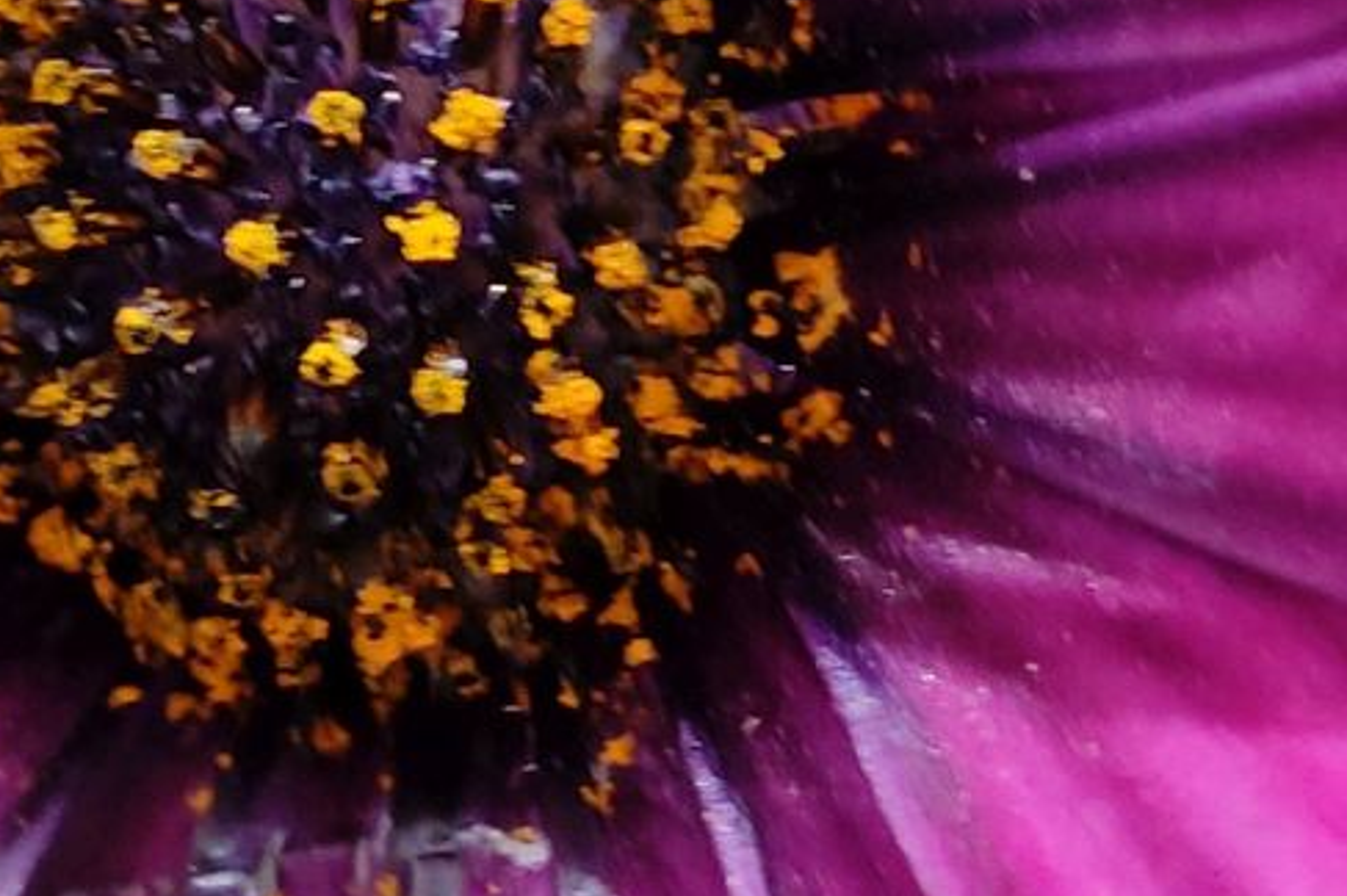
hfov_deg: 5.7
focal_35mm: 359
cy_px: 271
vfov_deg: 3.8
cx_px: 440
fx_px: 13423
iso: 450
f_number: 2.55
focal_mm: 13.3
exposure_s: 1/25
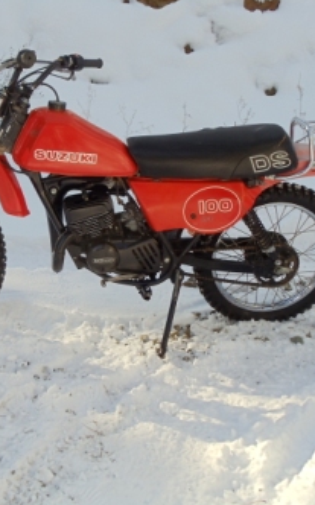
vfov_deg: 32.5
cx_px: 91
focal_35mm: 63
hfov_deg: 20.5
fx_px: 867
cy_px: 252
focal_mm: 6
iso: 80
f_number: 3.5
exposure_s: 1/250
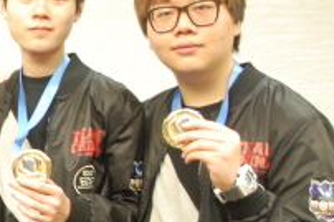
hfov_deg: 20.3
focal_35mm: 89
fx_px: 824
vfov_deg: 15.2
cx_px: -137
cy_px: 184
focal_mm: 20
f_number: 3.8
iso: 800
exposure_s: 1/15
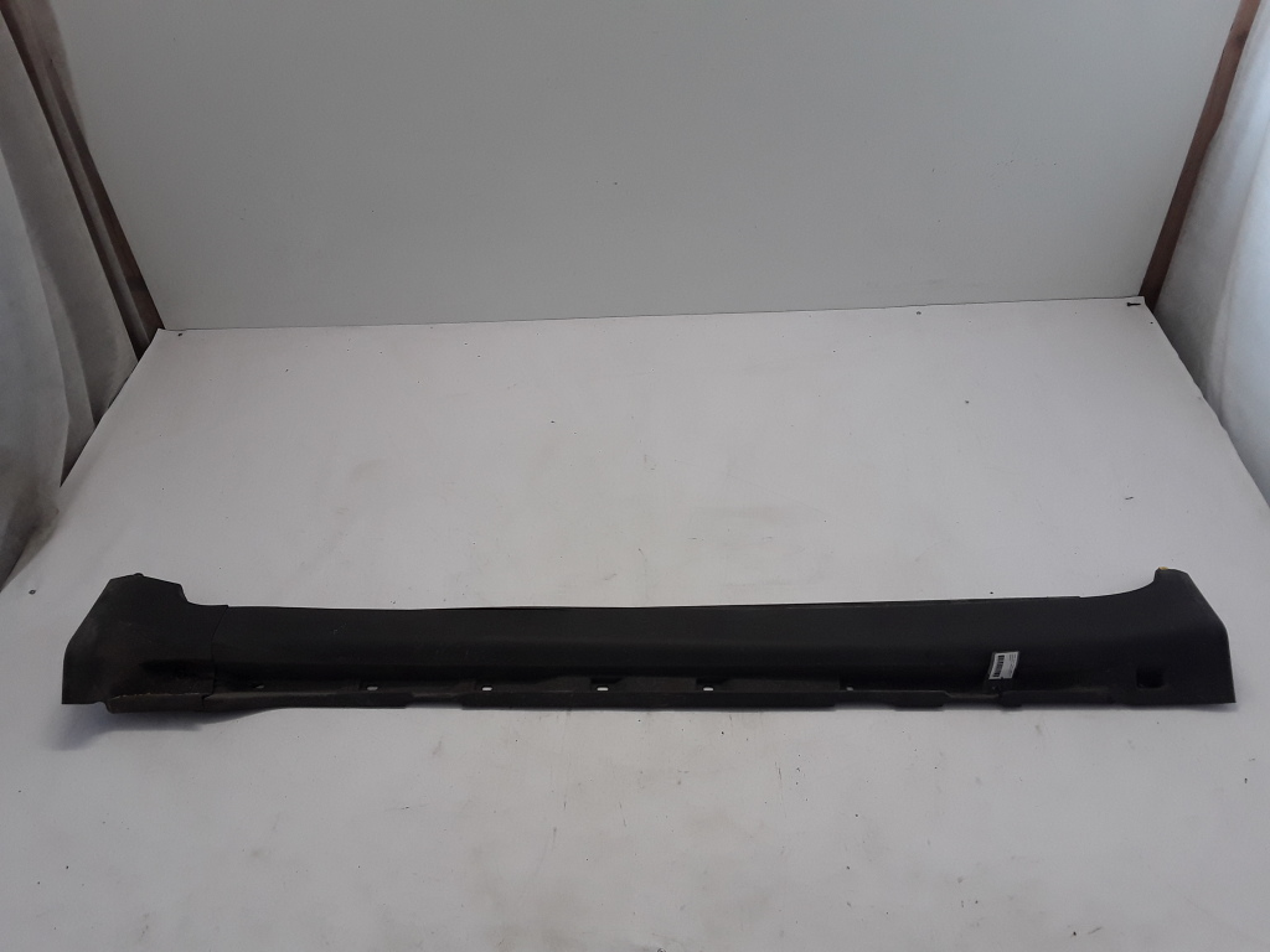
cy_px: 476
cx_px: 635
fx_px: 991
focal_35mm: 27
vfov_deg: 51.4
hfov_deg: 65.3
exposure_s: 1/30
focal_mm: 2.91
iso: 40
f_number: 1.9
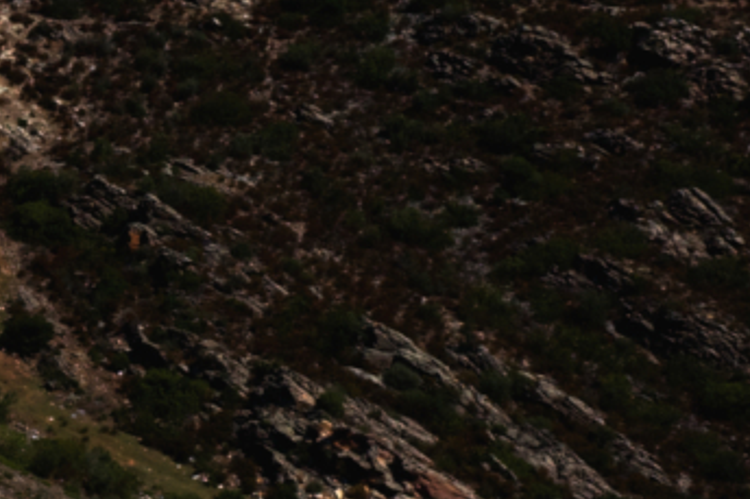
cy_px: 263
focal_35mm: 125
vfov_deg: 11.0
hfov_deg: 15.4
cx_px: -281
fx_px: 2603
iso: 200
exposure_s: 1/60
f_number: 9
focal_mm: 10.3
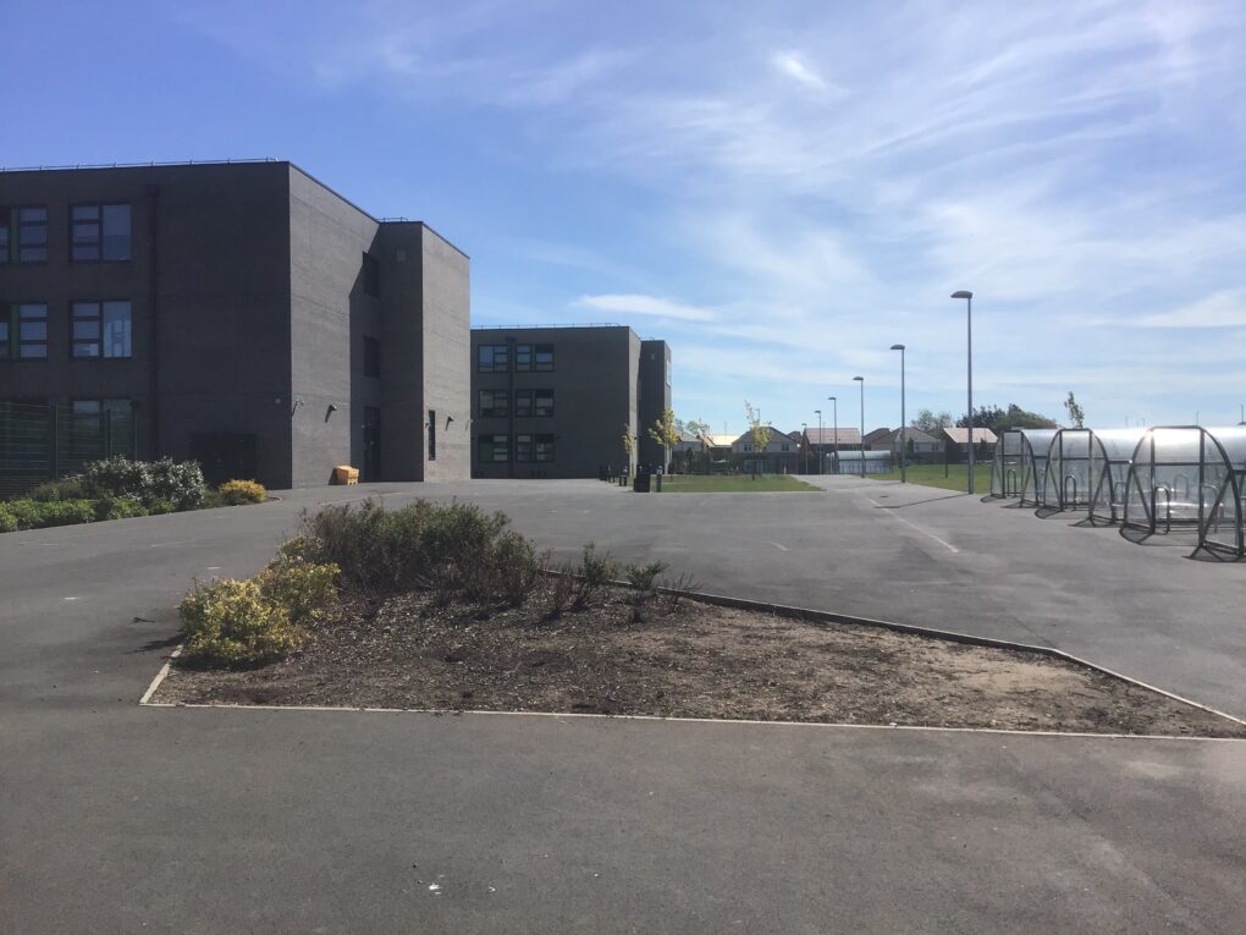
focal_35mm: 31
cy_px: 468
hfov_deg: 58.4
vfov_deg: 45.4
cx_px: 623
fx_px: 1116
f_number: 2.4
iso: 25
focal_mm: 3.3
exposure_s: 1/2717
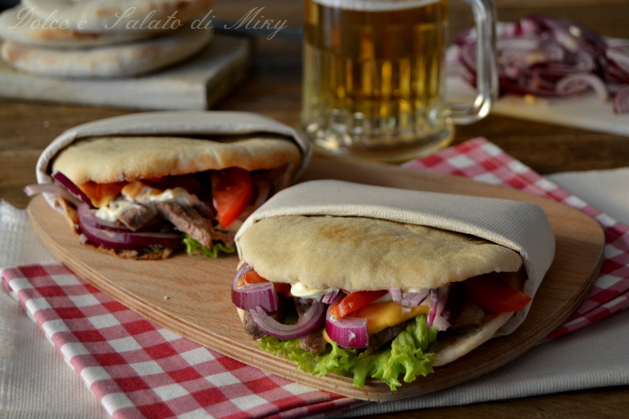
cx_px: 314
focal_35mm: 75
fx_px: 1311
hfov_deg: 27.0
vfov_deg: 18.2
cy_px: 210
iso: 100
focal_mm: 50
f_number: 5.6
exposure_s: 1/1.3
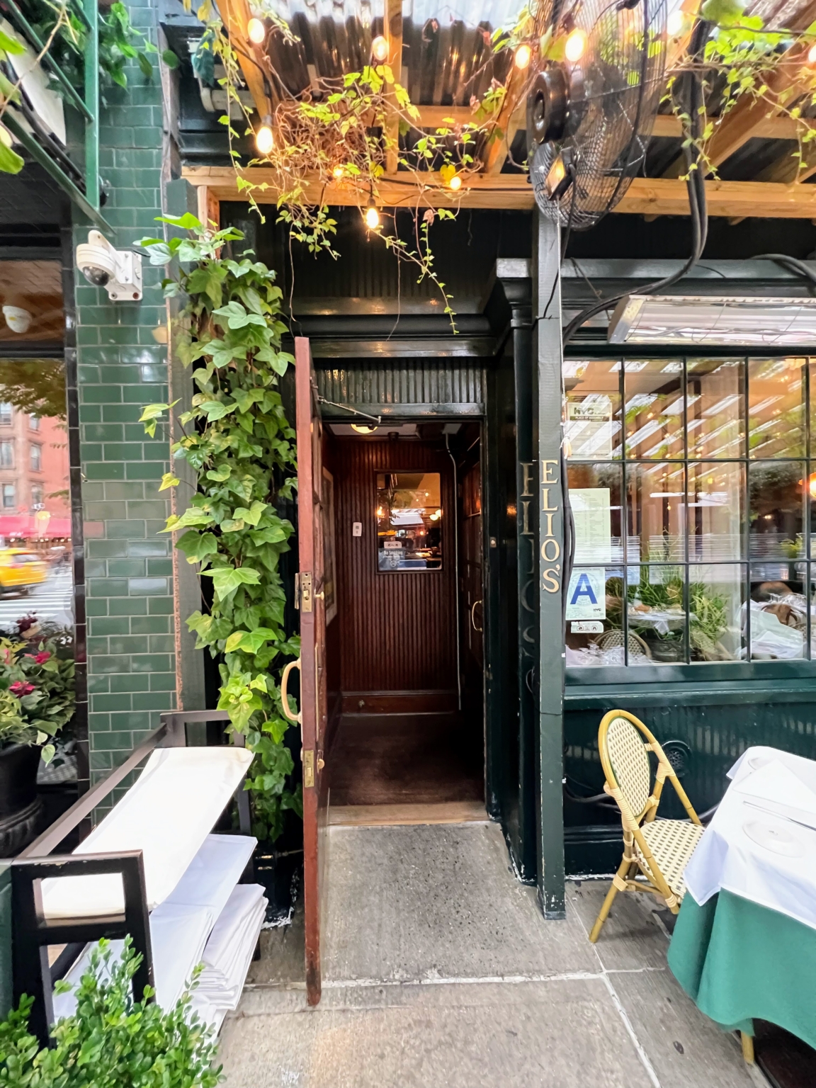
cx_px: 408
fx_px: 409
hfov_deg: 89.9
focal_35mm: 13
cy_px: 544
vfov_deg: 106.2
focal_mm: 1.57
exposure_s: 1/40
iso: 800
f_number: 1.8
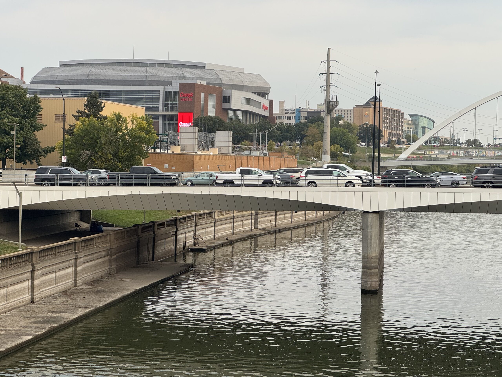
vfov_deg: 19.1
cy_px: 188
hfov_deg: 25.3
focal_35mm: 77
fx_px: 1117
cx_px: 251
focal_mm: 9
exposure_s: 1/99
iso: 40
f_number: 2.8
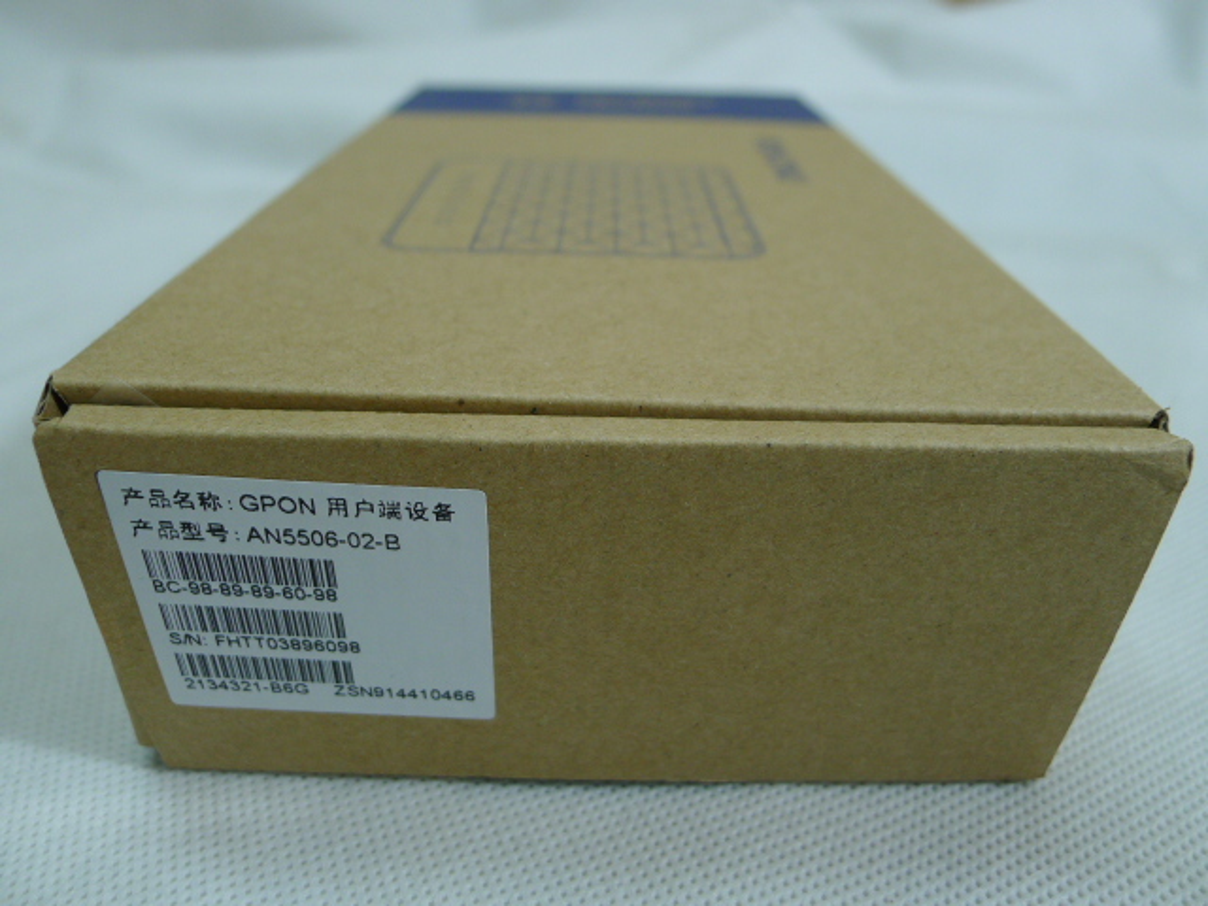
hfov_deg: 71.6
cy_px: 453
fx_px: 838
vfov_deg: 56.8
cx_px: 604
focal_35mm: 24
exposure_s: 1/60
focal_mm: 5.1
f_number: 2
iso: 200
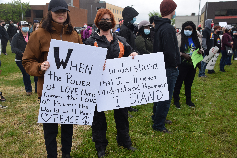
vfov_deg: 34.2
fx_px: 257
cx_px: 118
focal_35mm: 39
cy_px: 79
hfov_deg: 49.6
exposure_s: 1/250
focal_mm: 26
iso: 400
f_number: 8
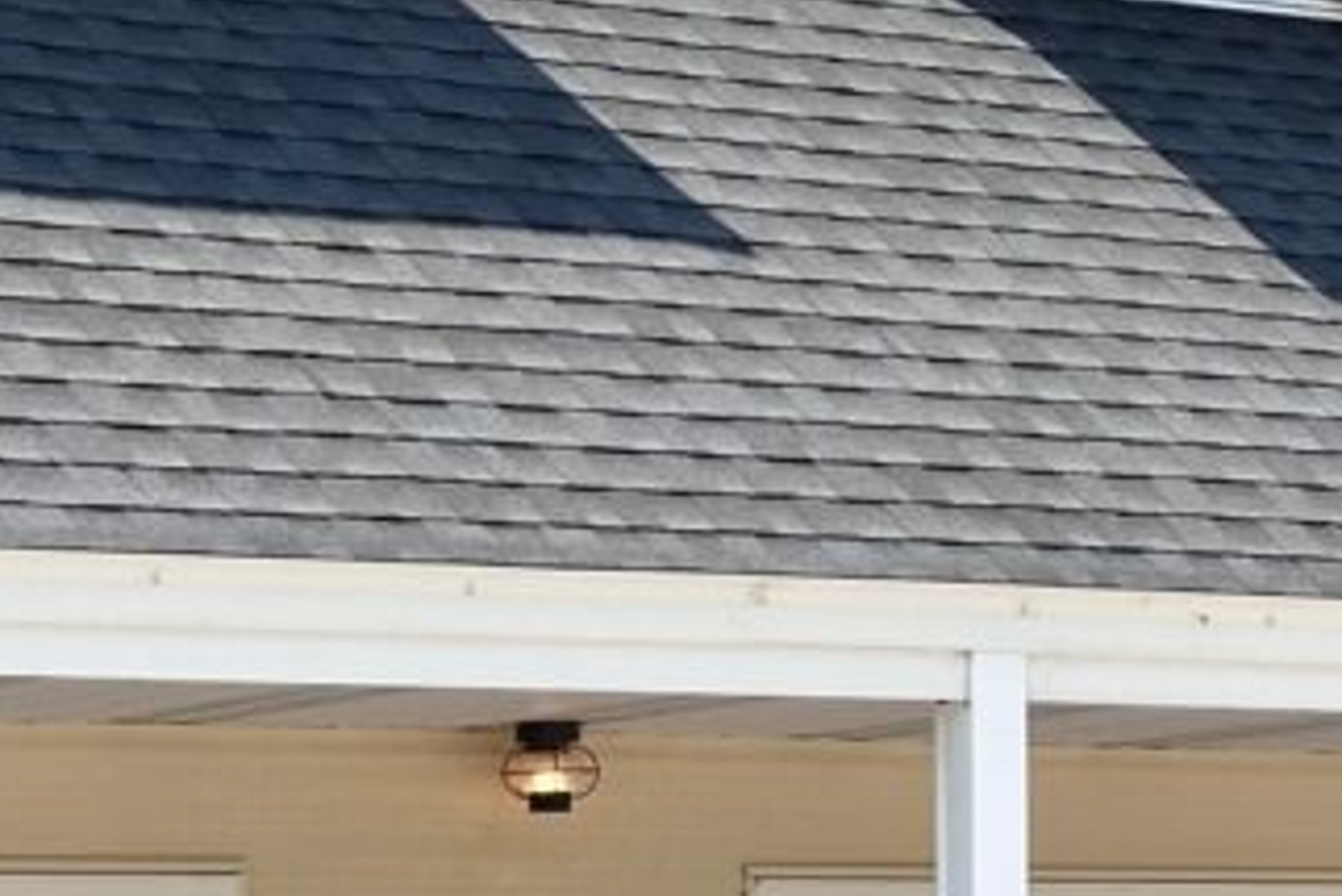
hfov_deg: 11.0
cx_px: 1321
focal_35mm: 186
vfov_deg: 7.4
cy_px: 471
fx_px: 6936
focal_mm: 6.86
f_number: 1.78
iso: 64
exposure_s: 1/1721
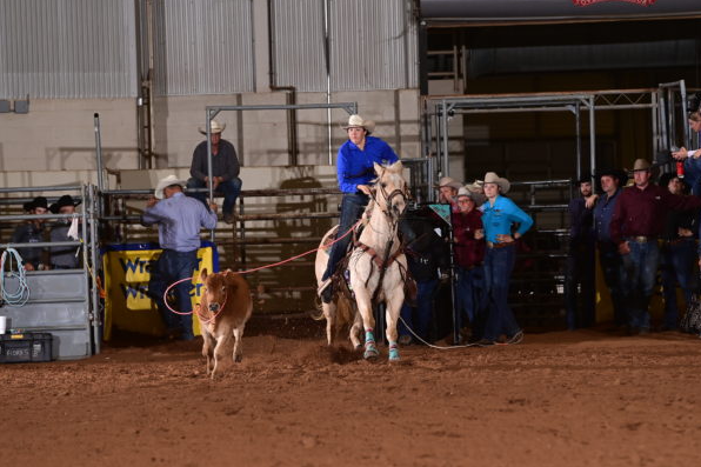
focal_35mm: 302
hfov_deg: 6.8
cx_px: 352
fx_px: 5879
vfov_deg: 4.5
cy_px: 233
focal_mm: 200
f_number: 4
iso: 500
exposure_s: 1/250
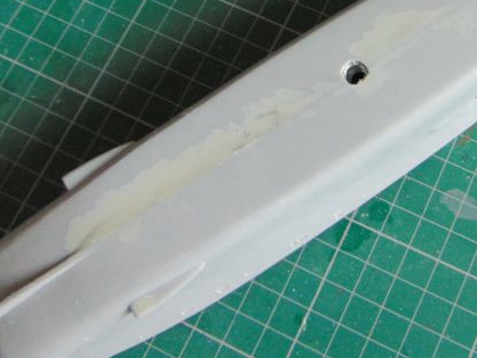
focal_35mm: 48
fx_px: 662
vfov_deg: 29.6
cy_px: 73
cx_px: 385
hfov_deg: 38.1
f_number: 3
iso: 160
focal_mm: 4.5
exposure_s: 1/30
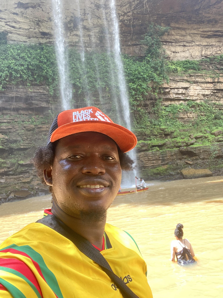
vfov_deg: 60.0
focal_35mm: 30
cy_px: 149
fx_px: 258
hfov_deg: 46.8
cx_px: 112
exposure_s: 1/117
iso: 100
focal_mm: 2.71
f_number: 2.2
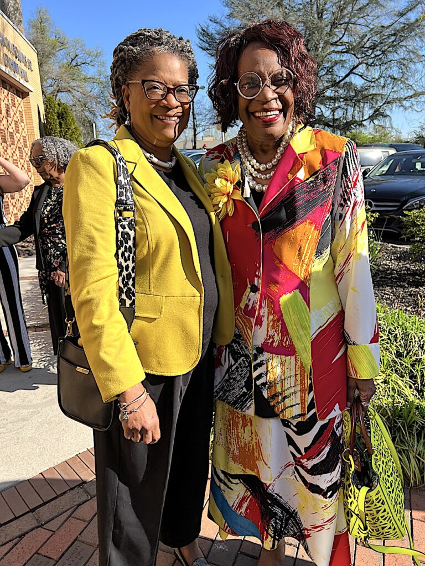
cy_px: 283
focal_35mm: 26
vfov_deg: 67.3
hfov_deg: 53.1
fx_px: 426
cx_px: 212
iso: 50
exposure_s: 1/1361
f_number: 1.5
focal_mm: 5.7
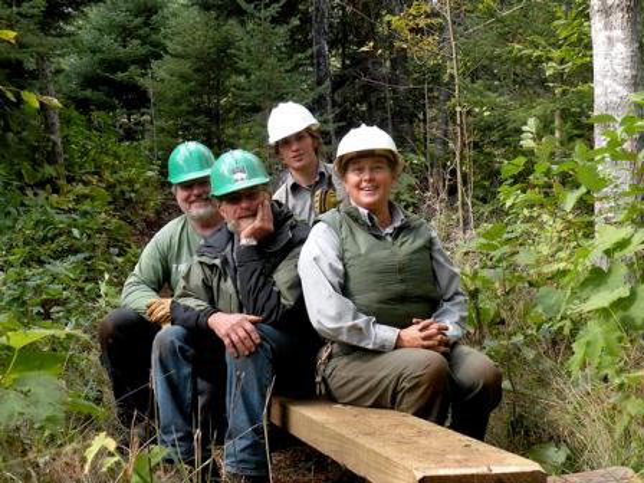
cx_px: 322
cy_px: 242
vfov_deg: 26.1
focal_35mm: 56
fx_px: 1042
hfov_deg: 34.3
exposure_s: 1/86.4
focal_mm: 9.8
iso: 64
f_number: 4
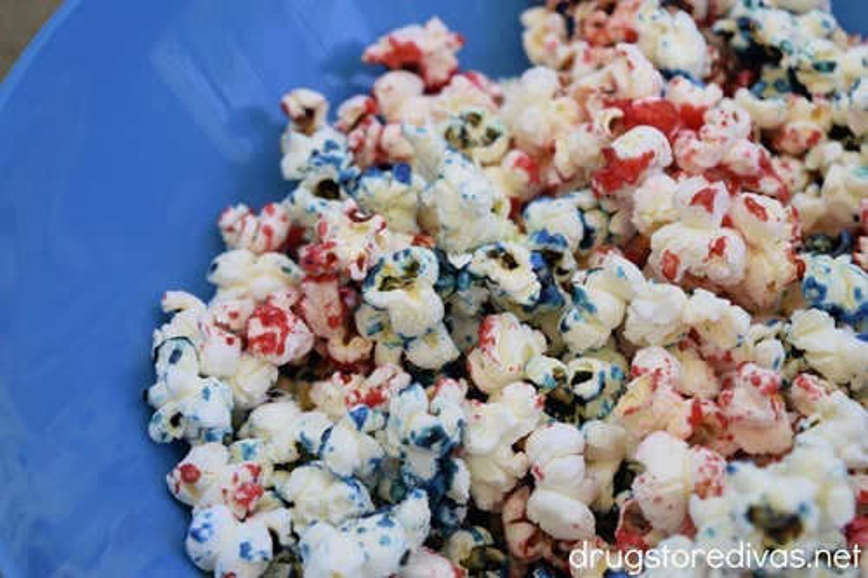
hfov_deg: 28.1
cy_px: 289
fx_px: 1735
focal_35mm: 72
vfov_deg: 18.9
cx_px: 434
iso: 400
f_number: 5.6
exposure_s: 1/125
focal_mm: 48
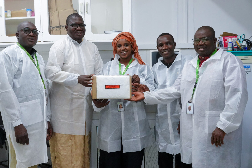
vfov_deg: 33.4
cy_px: 87
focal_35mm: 40
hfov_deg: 48.4
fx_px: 280
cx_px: 120
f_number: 6.3
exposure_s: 1/60
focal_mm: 13.96
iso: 2000
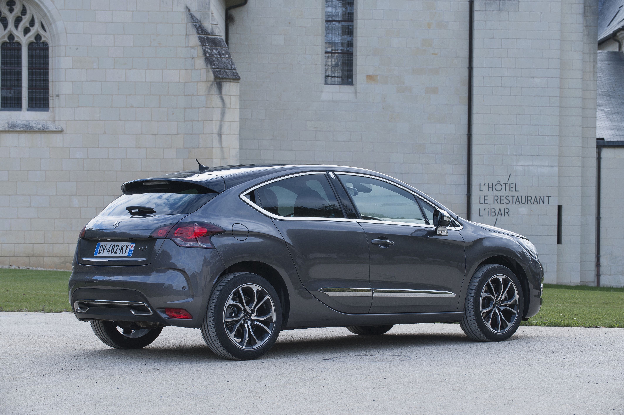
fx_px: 1819
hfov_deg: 19.5
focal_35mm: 105
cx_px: 312
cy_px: 208
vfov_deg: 13.0
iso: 200
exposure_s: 1/160
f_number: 8
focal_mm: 105
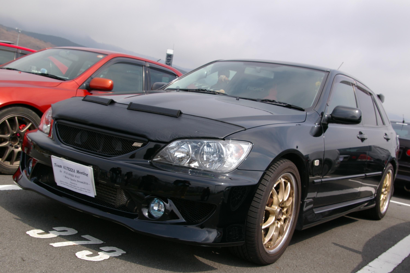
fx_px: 444
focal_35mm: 39
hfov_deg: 49.6
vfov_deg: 34.1
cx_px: 205
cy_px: 136
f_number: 11
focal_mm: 26
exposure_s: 1/250
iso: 200
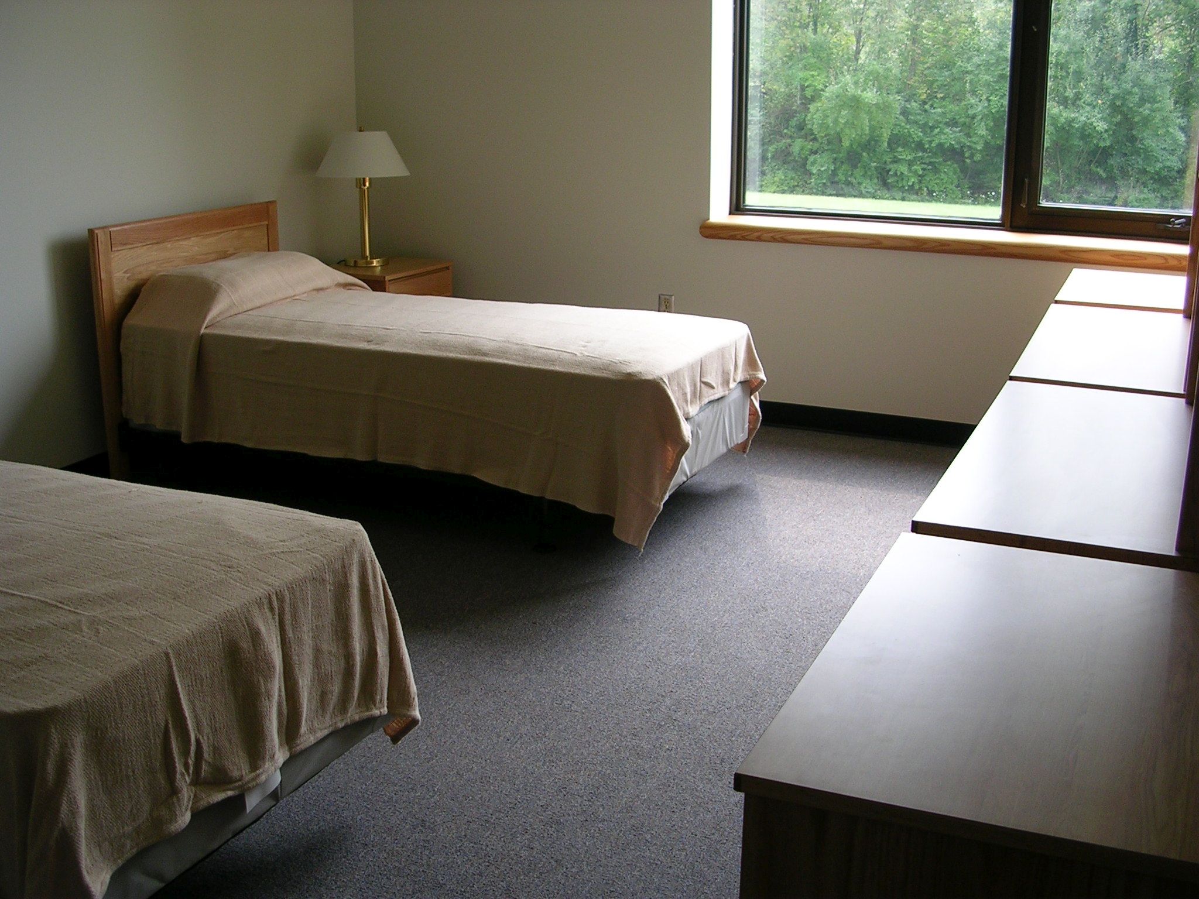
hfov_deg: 49.0
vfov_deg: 37.7
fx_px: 1316
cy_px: 450
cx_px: 600
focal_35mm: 38
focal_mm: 5.8
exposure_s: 1/49
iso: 50
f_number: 2.8
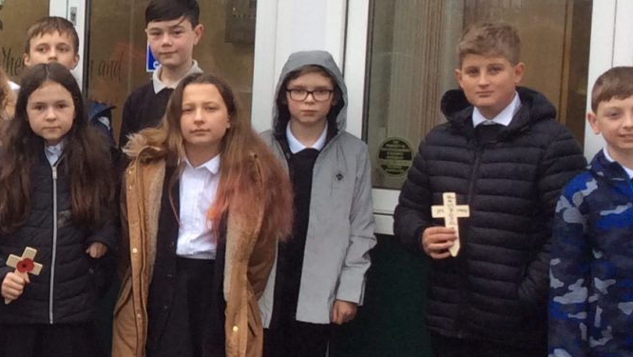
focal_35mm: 107
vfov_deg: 11.3
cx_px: -179
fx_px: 1796
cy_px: 210
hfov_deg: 18.6
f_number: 2.4
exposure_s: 1/100
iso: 32
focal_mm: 3.3
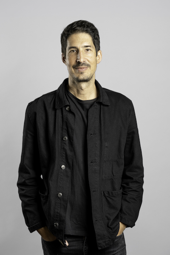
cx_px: 85
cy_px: 128
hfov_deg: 17.3
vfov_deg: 25.7
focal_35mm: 79
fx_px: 560
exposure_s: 1/125
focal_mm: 79
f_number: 11
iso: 400
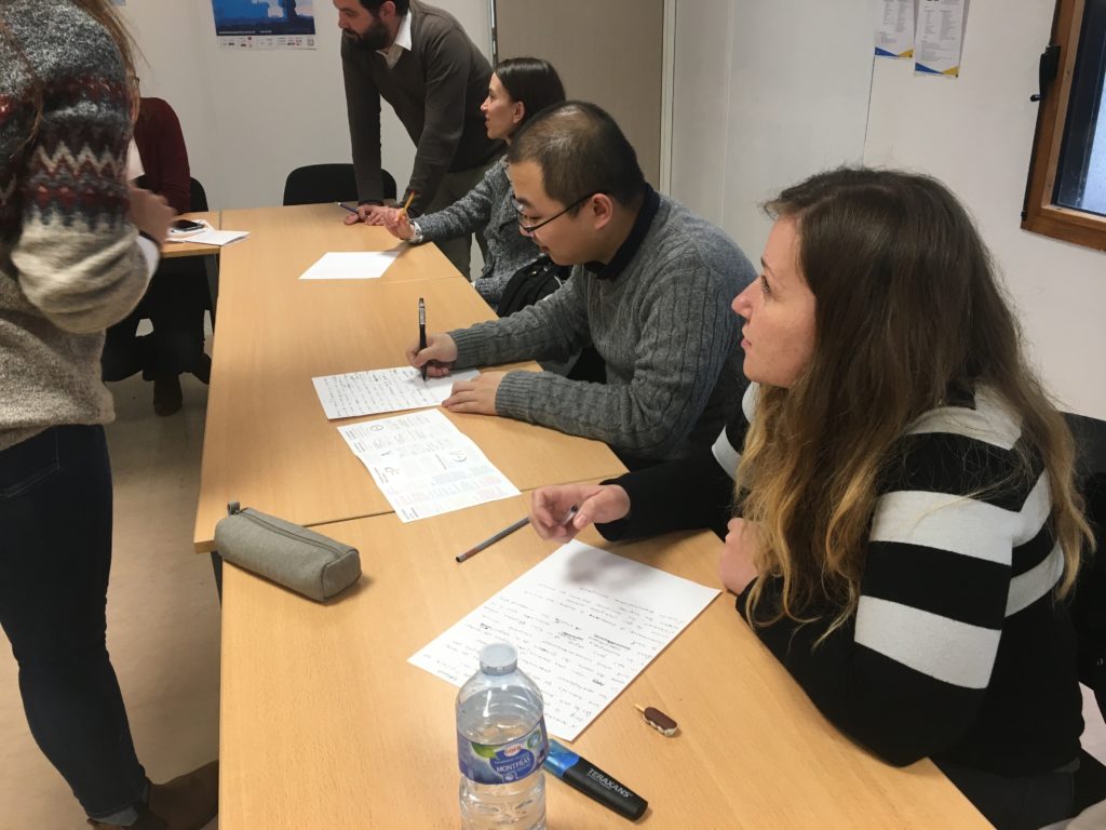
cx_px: 553
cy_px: 415
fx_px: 927
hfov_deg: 61.7
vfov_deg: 48.2
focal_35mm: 29
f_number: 2.2
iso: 50
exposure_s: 1/33
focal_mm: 4.15
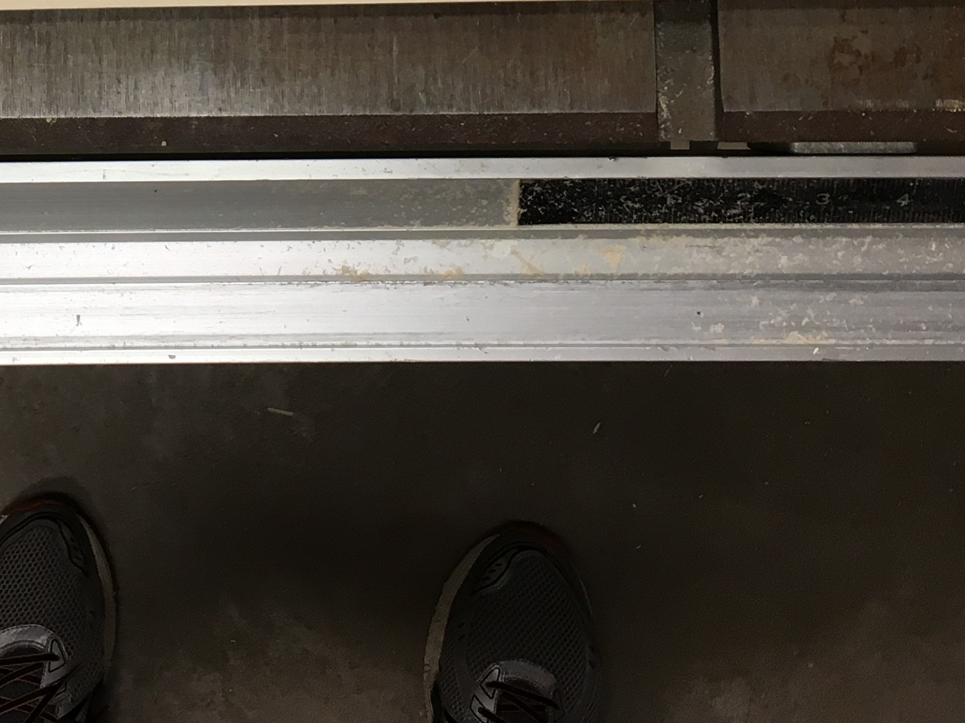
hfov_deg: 25.5
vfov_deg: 18.3
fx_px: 2091
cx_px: 173
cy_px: -207
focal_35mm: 75
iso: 25
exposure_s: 1/40
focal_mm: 4.15
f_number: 2.2
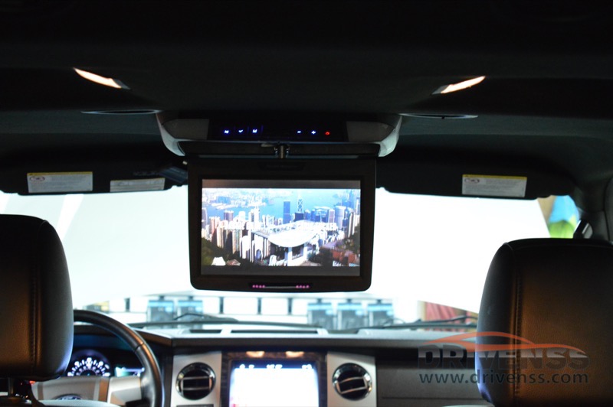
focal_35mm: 82
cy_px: 204
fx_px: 1404
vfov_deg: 16.5
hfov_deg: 24.6
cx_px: 306
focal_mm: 55
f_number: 5.6
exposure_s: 1/15
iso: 3200
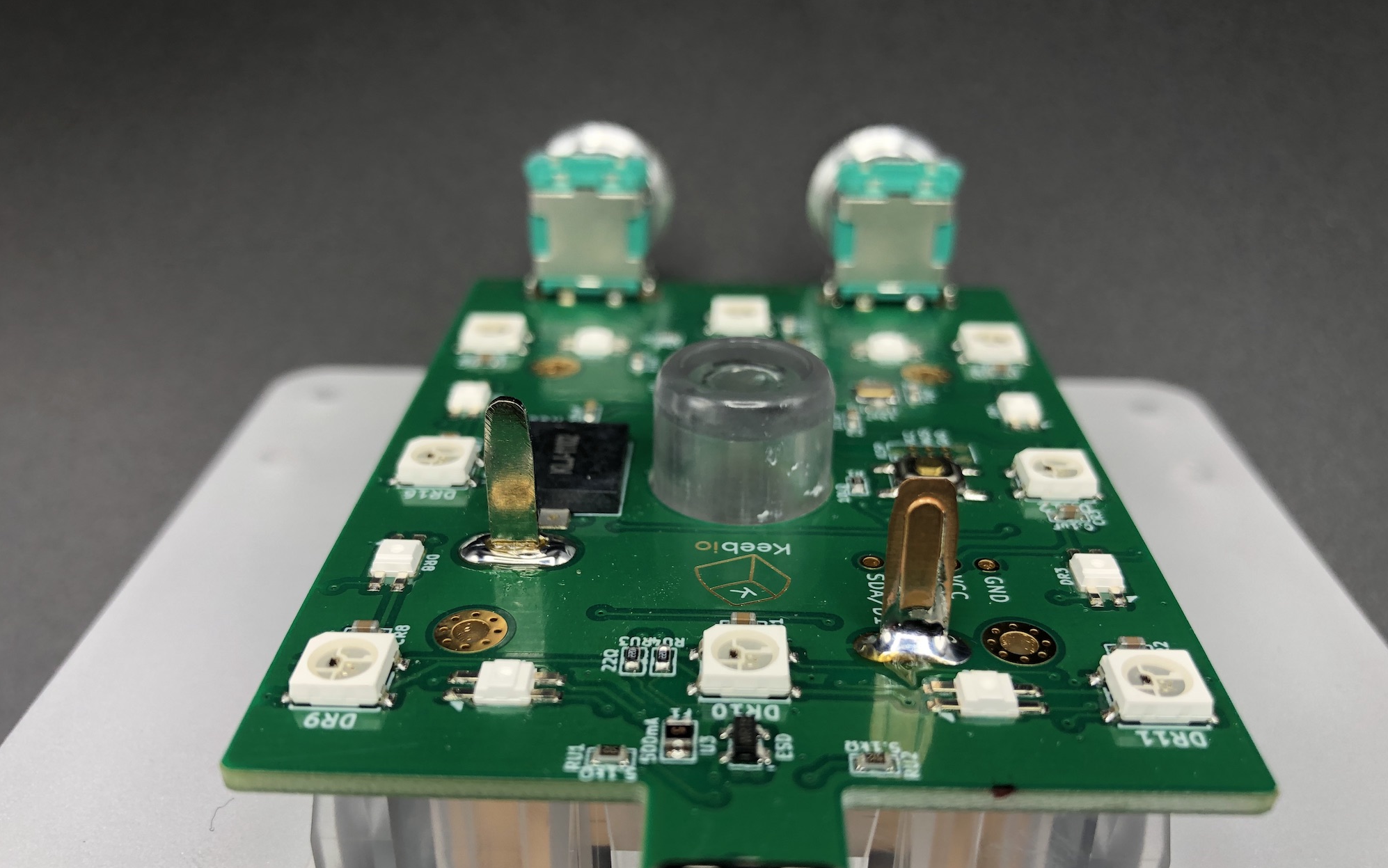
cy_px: 483
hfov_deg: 62.9
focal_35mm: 30
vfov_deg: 41.8
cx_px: 688
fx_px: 1135
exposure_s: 1/120
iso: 32
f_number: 1.8
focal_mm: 4
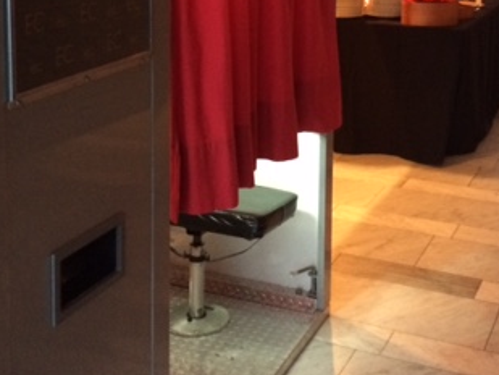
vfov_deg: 23.5
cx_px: 278
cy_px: 8
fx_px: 865
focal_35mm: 60
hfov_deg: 32.1
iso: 320
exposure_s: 1/15
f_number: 2.2
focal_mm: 4.15
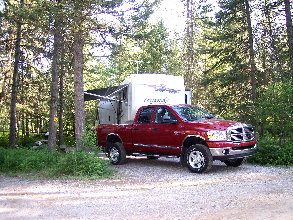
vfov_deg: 36.8
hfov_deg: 47.9
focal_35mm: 39
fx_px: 330
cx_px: 146
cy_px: 110
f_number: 2.8
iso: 140
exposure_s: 1/90
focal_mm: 8
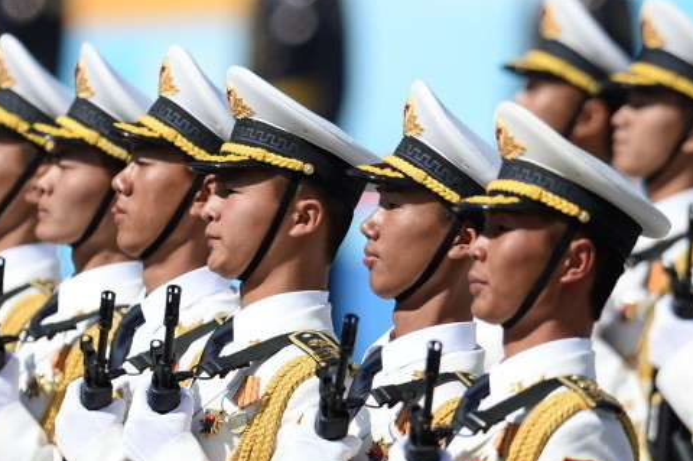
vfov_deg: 1.7
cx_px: 277
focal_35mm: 792
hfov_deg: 2.6
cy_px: 242
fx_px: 15230
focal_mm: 400
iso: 400
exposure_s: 1/8000
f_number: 4
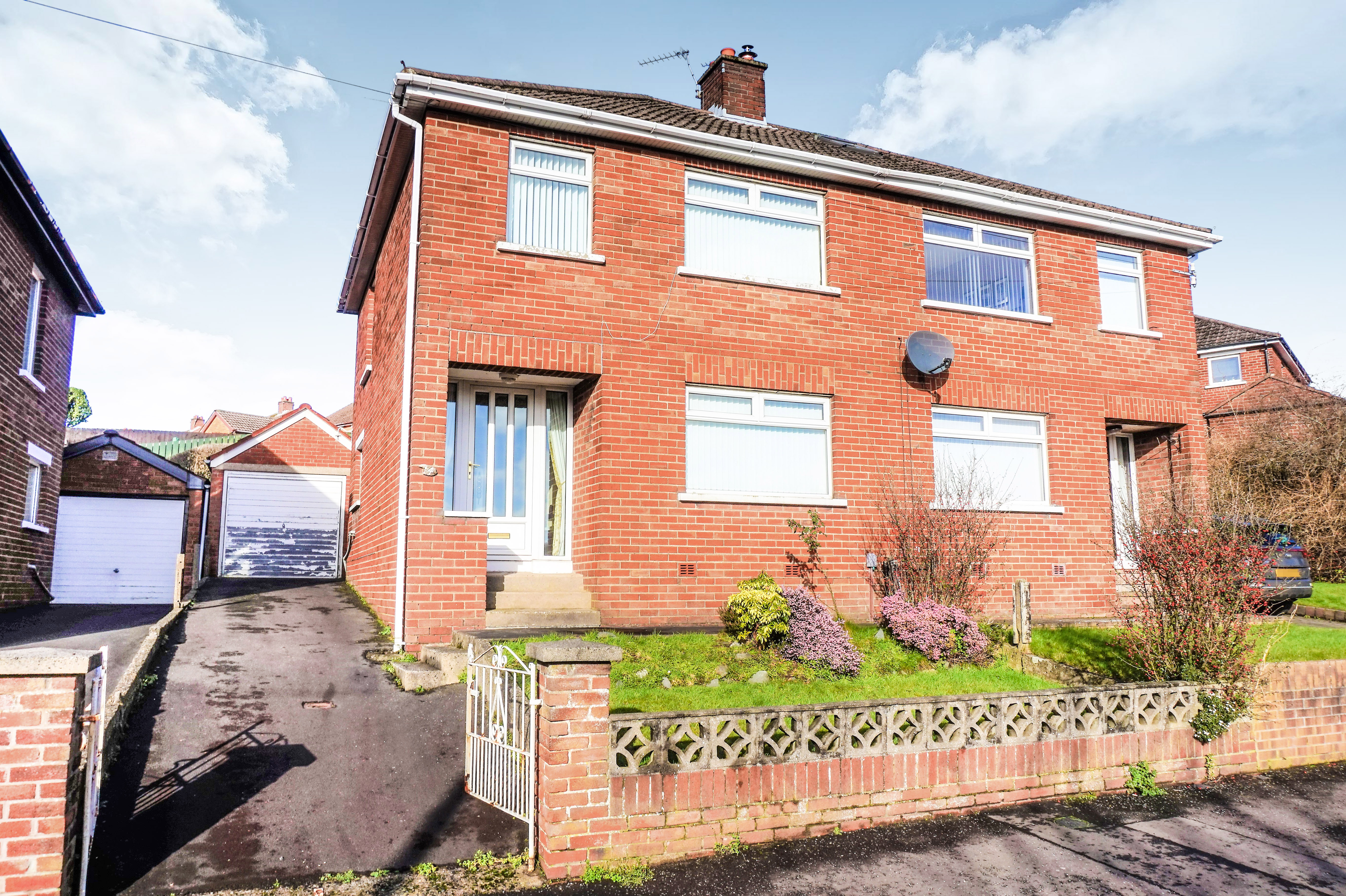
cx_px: 673
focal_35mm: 24
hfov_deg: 73.8
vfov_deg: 53.1
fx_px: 897
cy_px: 448
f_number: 16
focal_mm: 16
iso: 100
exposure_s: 1/80
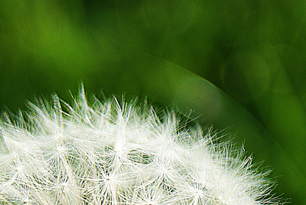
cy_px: 271
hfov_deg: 7.1
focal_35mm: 290
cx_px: 98
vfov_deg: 4.7
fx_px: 2468
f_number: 5.6
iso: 100
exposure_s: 1/250
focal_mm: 70
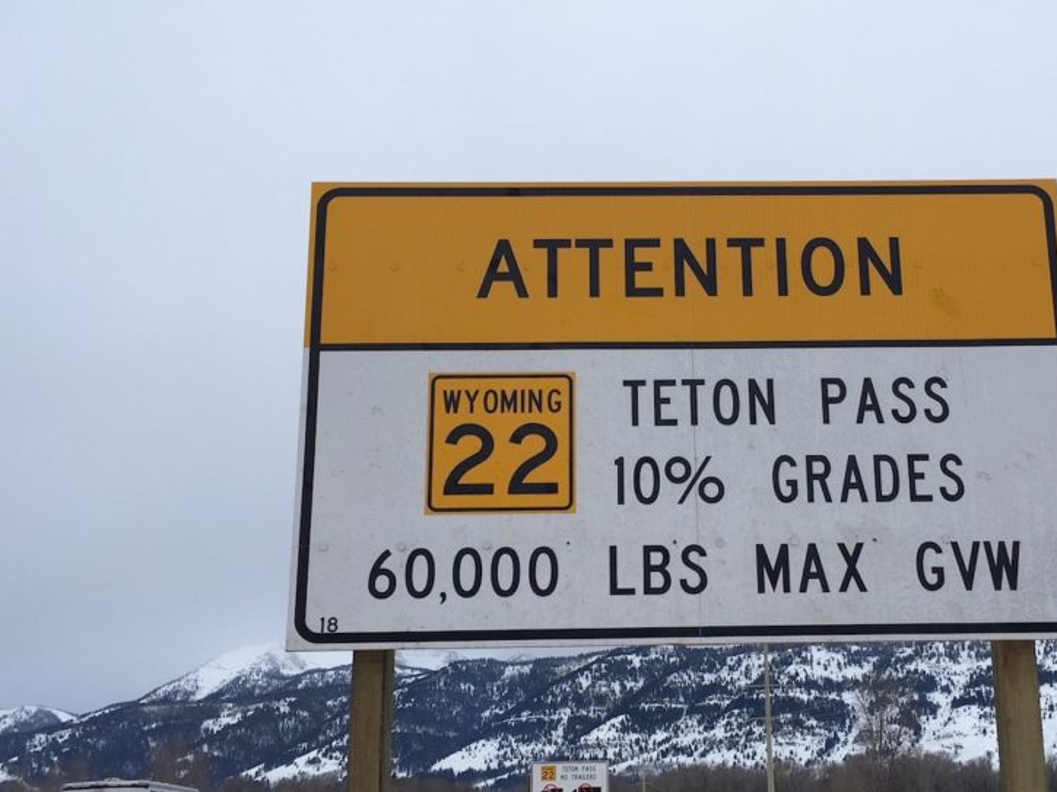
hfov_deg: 45.3
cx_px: 673
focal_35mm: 41
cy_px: 474
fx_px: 1252
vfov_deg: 35.0
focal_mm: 4.15
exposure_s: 1/1068
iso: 25
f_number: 2.2
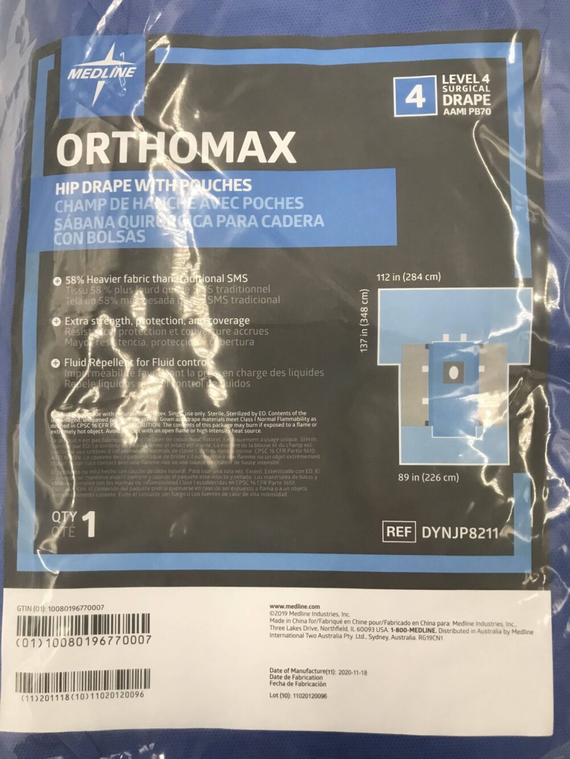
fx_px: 615
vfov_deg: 63.4
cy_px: 380
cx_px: 285
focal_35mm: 28
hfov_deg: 49.8
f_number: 1.8
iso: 32
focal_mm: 3.99
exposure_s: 1/30
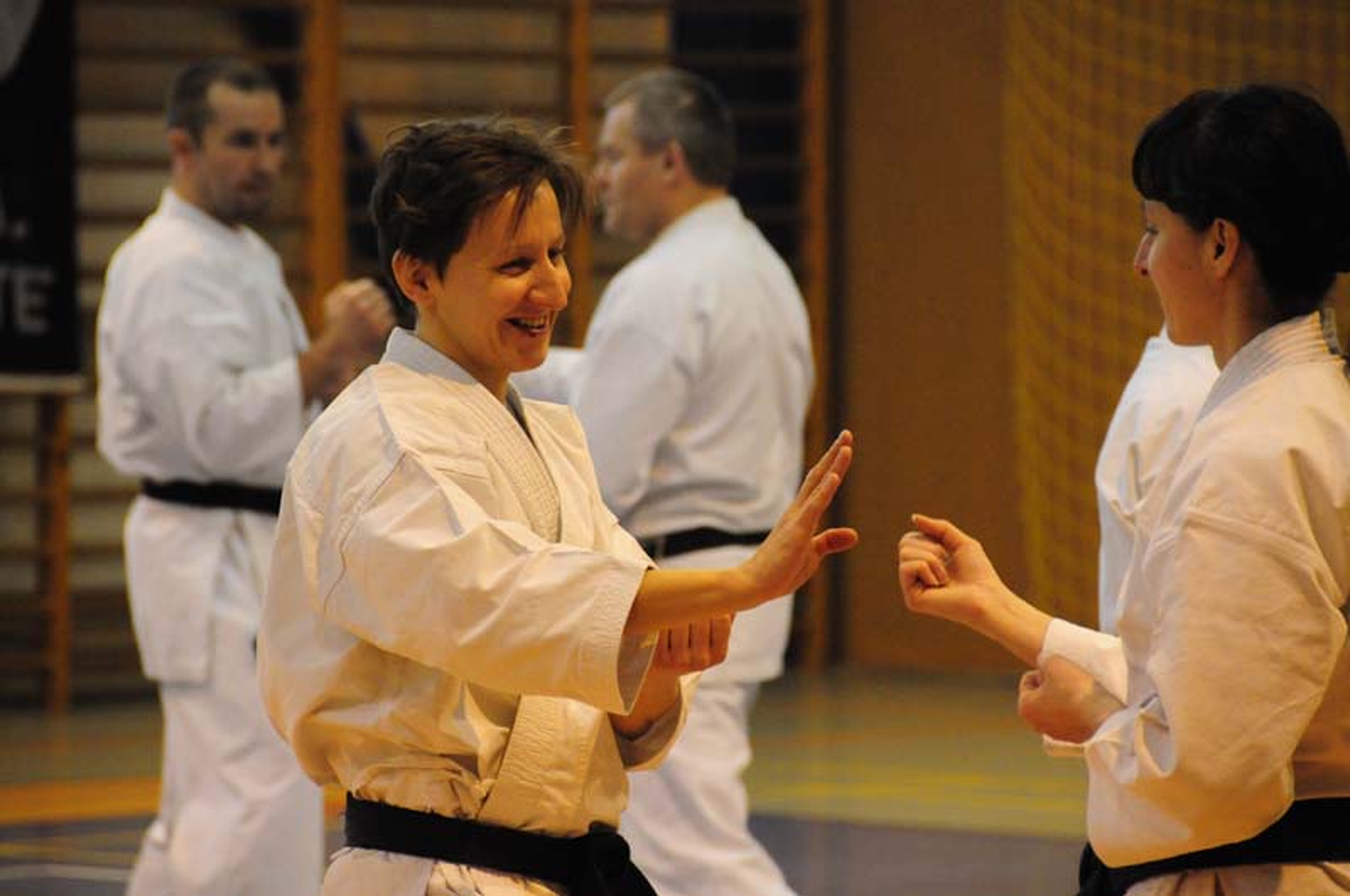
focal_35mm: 300
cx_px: 675
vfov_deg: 4.6
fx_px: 11234
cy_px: 448
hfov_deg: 6.9
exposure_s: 1/250
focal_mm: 200
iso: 3200
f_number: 5.6
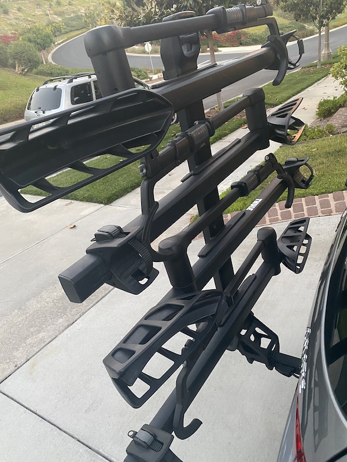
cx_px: 174
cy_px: 231
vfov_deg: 67.3
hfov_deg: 53.1
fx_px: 348
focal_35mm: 26
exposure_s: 1/40
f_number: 1.8
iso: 400
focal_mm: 4.25
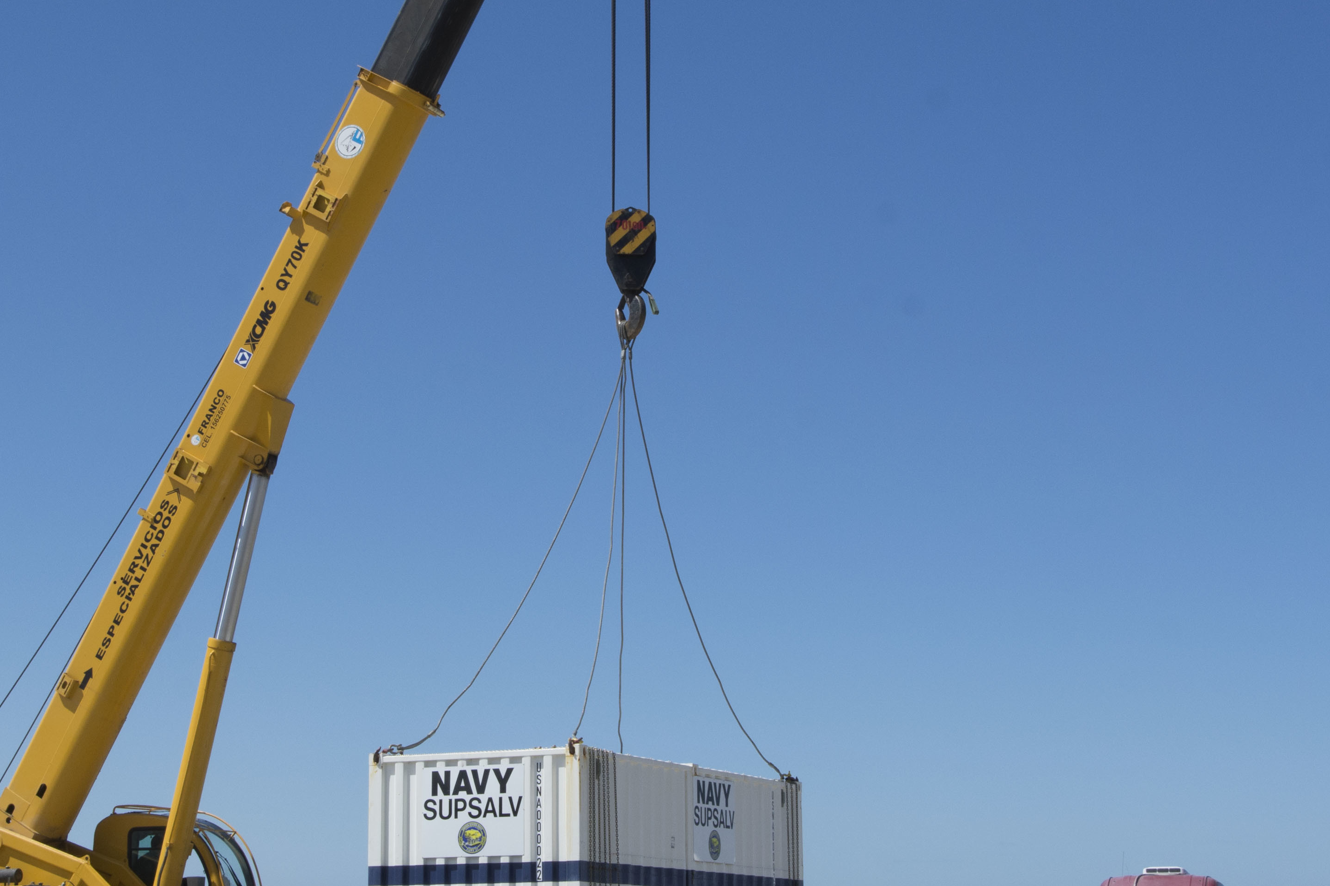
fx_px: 2771
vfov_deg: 18.2
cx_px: 603
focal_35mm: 75
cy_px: 434
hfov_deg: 27.0
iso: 200
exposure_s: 1/400
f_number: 13
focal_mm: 24
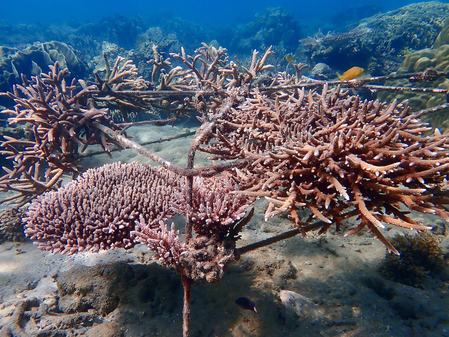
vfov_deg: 54.9
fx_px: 324
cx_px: 224
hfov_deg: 69.4
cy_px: 168
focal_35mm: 25
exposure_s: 1/125
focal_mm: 4.5
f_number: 8
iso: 100
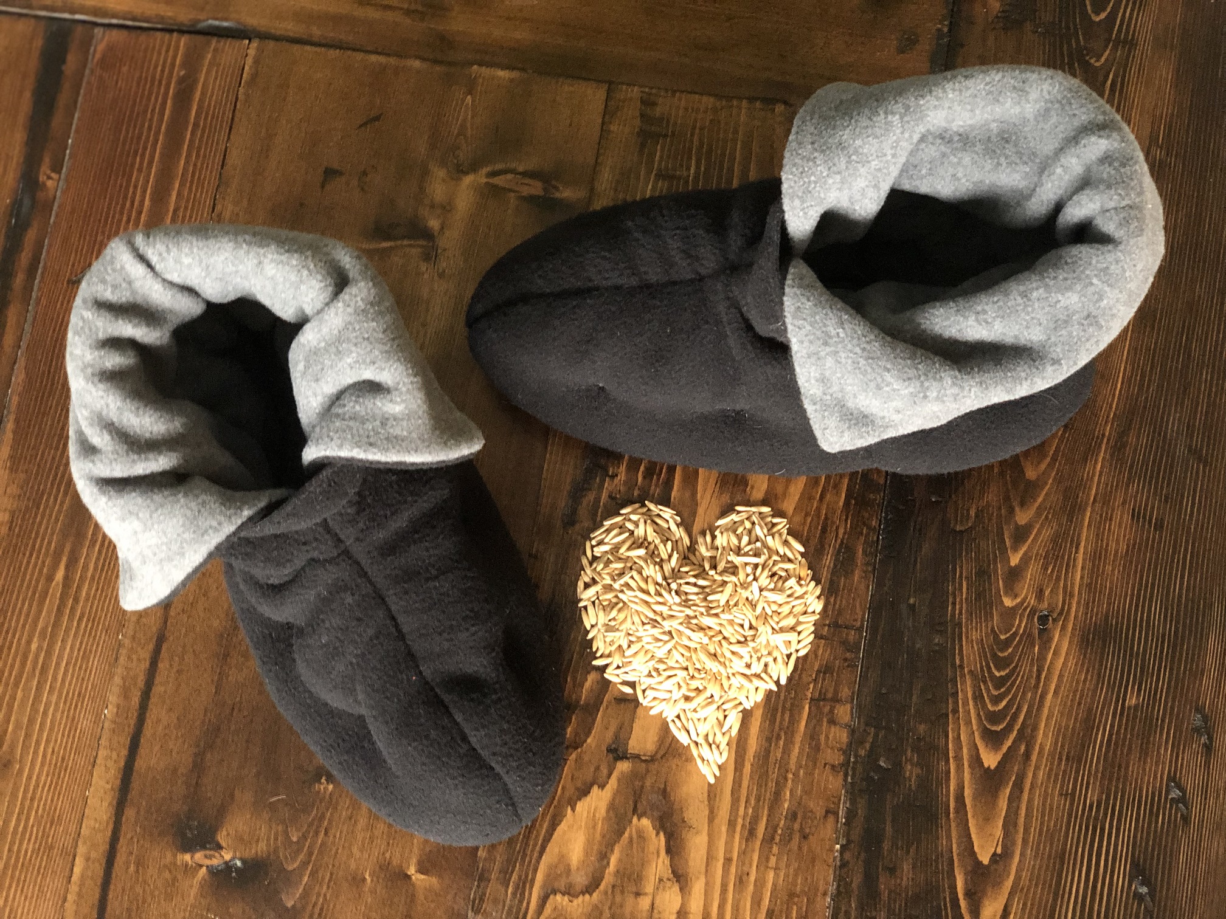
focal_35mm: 52
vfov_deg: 28.0
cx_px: 613
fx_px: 1842
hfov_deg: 36.8
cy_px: 460
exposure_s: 1/8
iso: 250
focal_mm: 6
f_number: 2.4
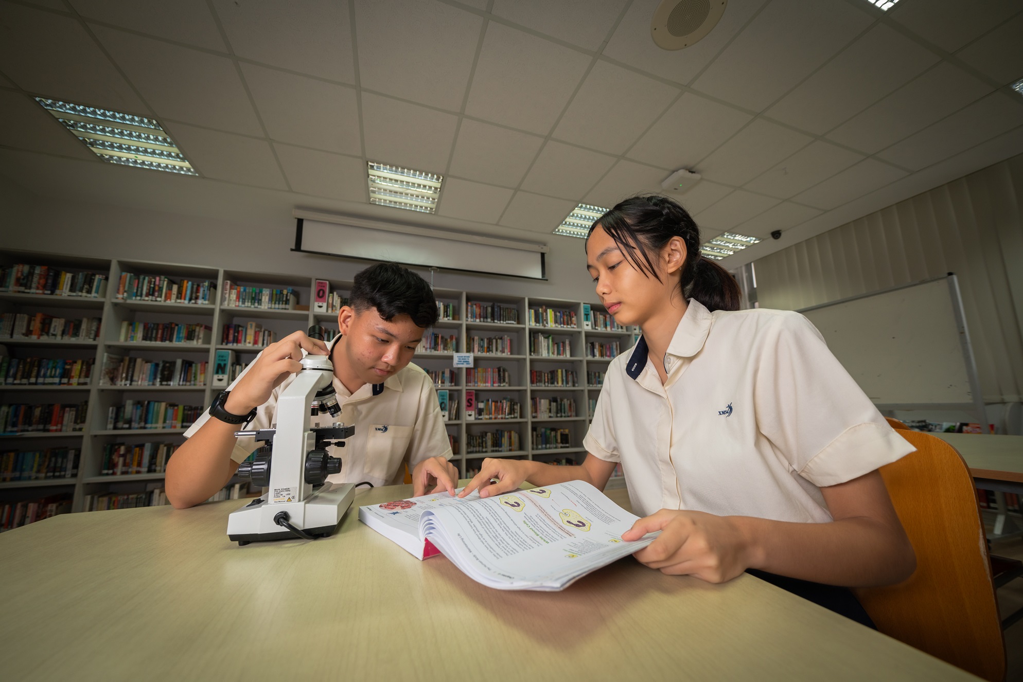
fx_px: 341
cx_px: 512
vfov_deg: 90.0
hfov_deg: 112.6
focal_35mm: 12
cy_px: 341
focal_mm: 12
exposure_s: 1/125
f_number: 4
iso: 400
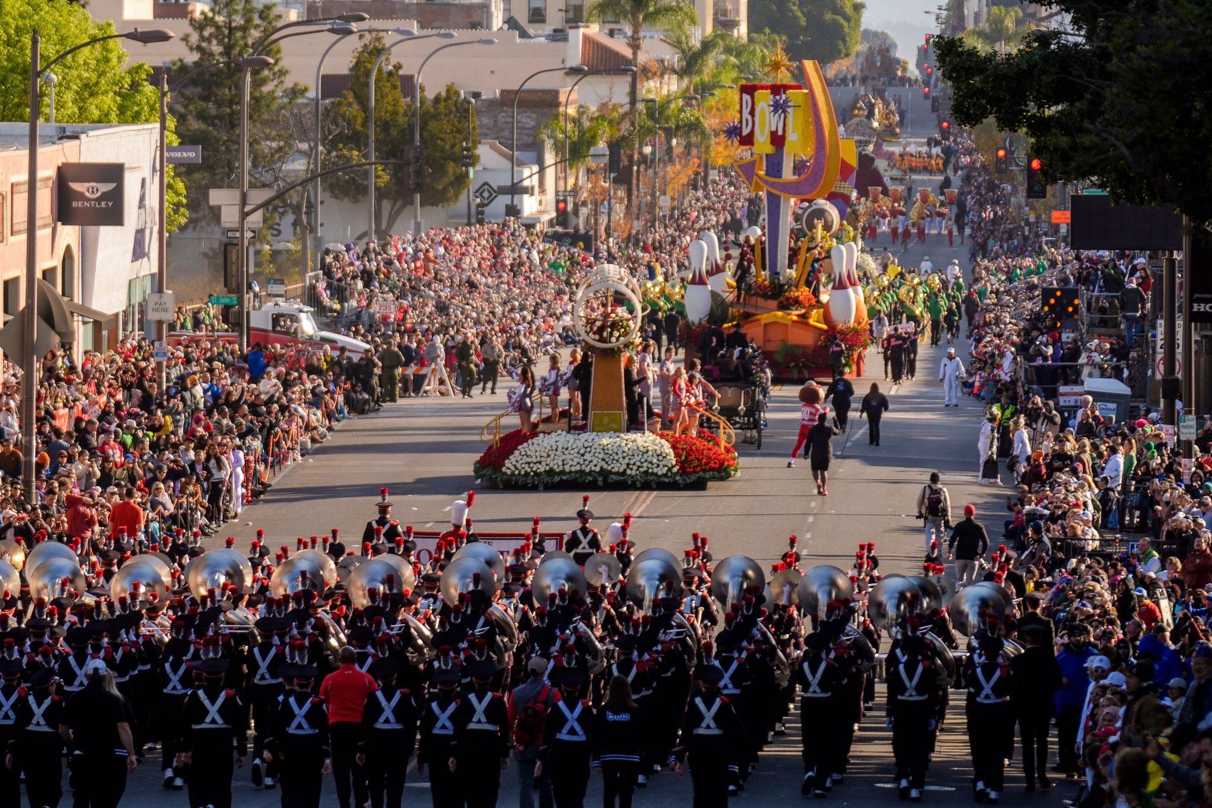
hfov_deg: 7.9
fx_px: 8752
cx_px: 606
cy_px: 404
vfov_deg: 5.3
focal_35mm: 260
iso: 400
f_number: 5.6
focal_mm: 260
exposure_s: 1/1000
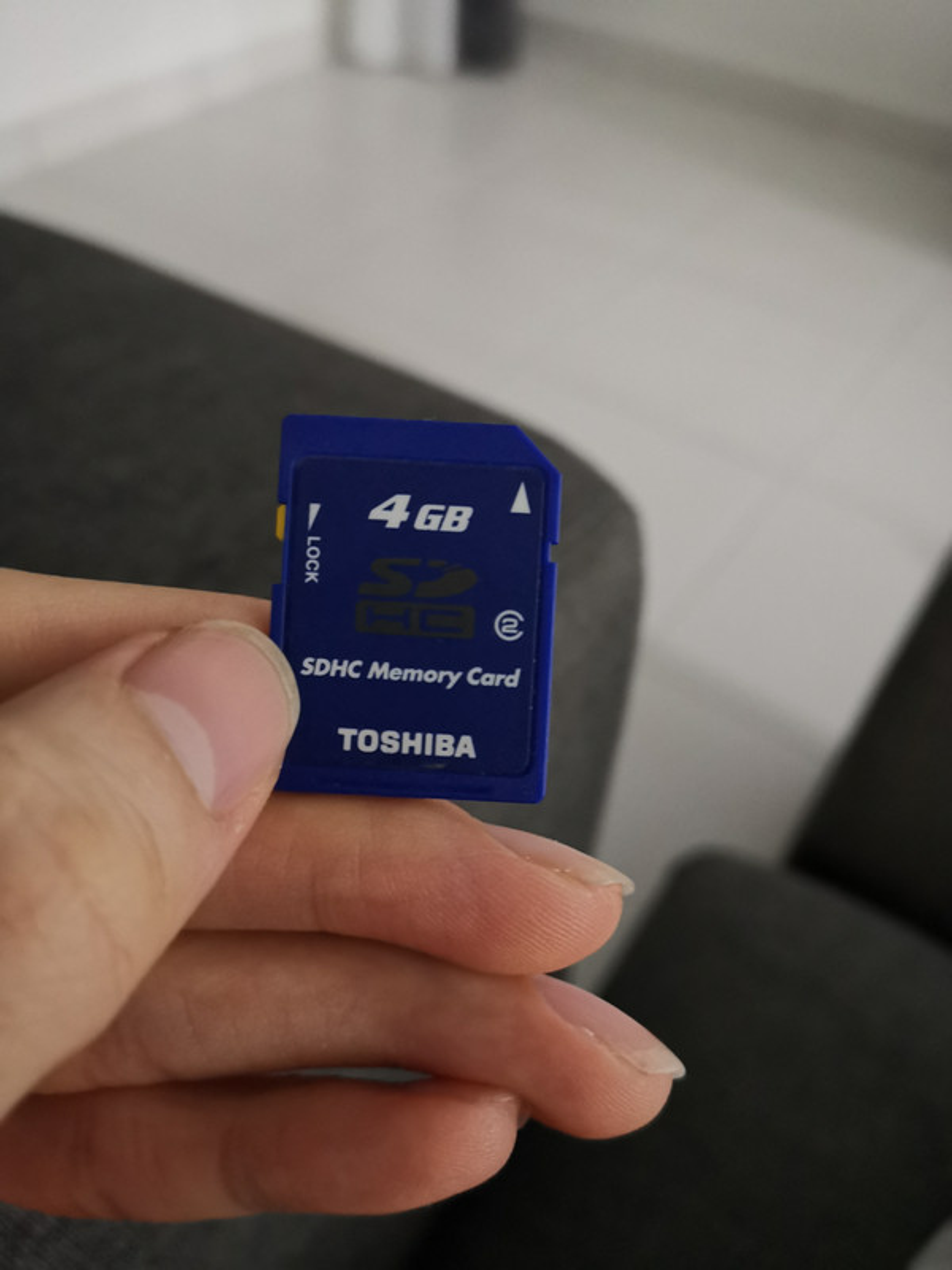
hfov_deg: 51.4
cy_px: 635
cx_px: 476
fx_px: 990
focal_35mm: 27
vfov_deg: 65.3
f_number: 1.8
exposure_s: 1/25
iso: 1600
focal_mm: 4.75
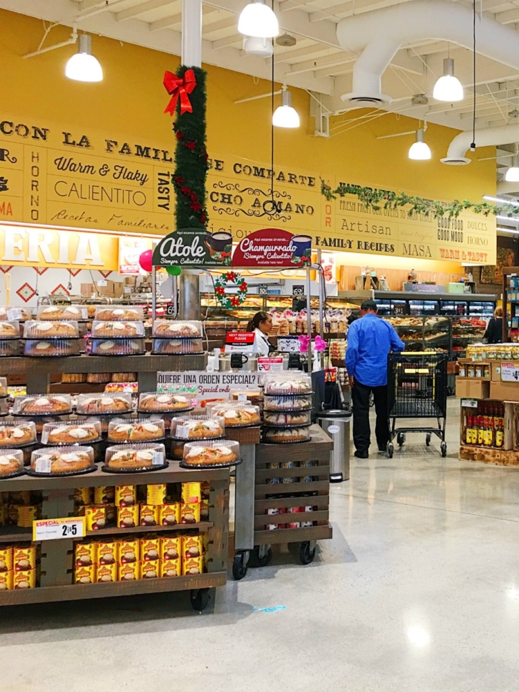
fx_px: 580
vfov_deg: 61.7
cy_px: 346
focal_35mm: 29
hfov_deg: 48.2
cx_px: 260
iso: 40
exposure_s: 1/30
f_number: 2.2
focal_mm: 4.15
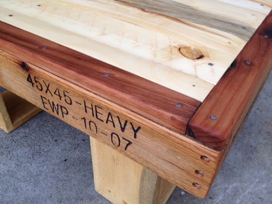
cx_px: 136
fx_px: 275
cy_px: 102
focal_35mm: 35
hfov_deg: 52.6
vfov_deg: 40.7
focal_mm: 4.28
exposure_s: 1/209
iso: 64
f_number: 2.4
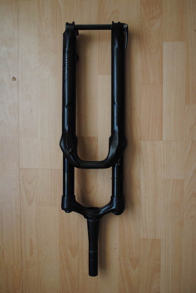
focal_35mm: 33
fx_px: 269
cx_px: 98
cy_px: 146
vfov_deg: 57.2
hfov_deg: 40.1
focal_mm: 22
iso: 200
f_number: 4
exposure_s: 1/60
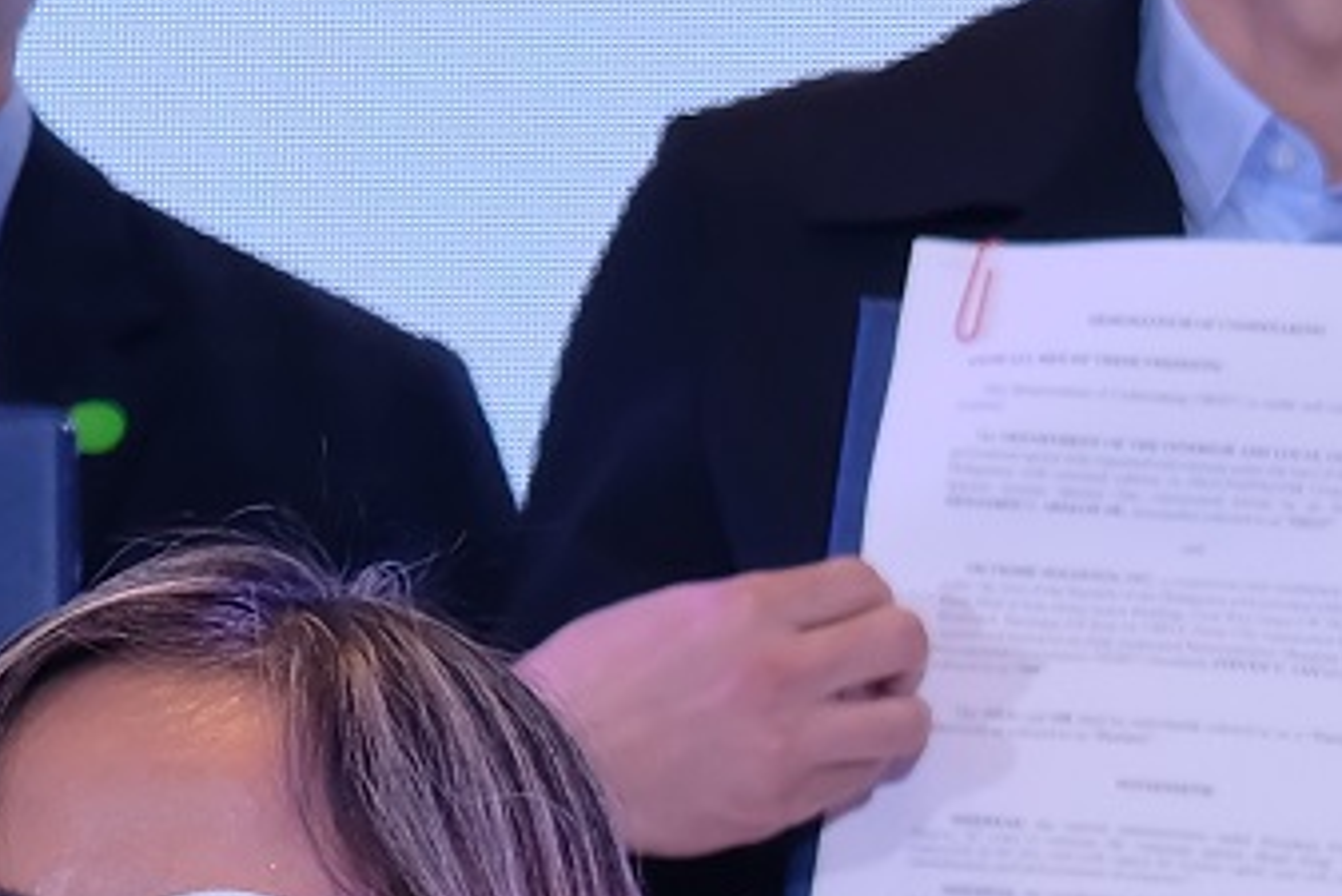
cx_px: 3684
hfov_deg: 4.3
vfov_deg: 2.9
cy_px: 1205
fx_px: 17490
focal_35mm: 469
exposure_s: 1/60
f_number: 4
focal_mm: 52.7
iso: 400
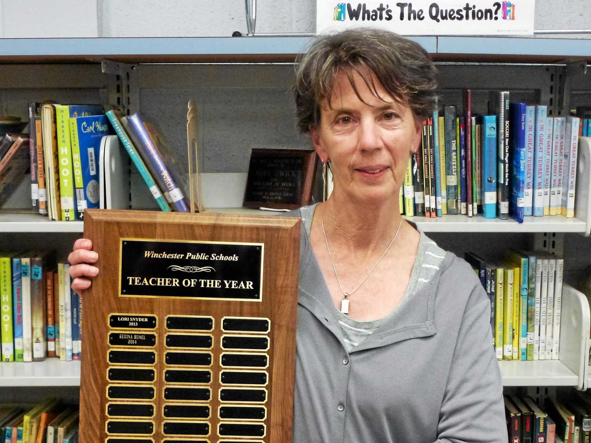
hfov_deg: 32.7
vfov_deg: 24.8
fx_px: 1007
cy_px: 260
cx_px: 292
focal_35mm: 59
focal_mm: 8
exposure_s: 1/30
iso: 400
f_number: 4
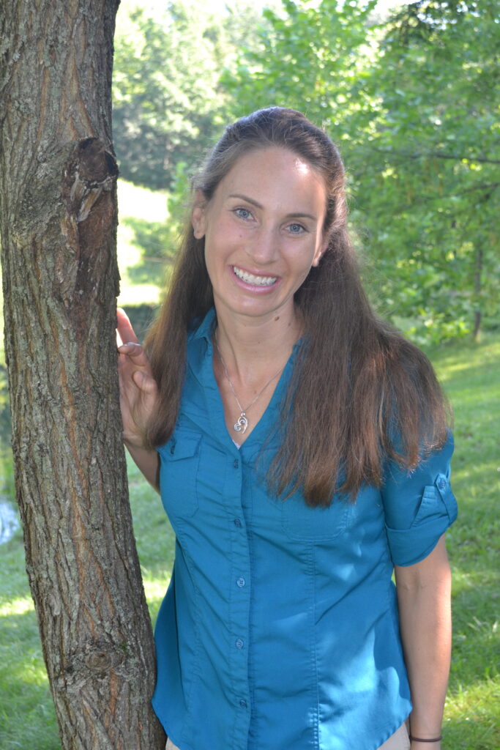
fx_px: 1093
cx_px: 250
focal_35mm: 52
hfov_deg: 25.8
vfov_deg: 37.8
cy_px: 375
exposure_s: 1/60
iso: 400
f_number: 5
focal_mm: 35
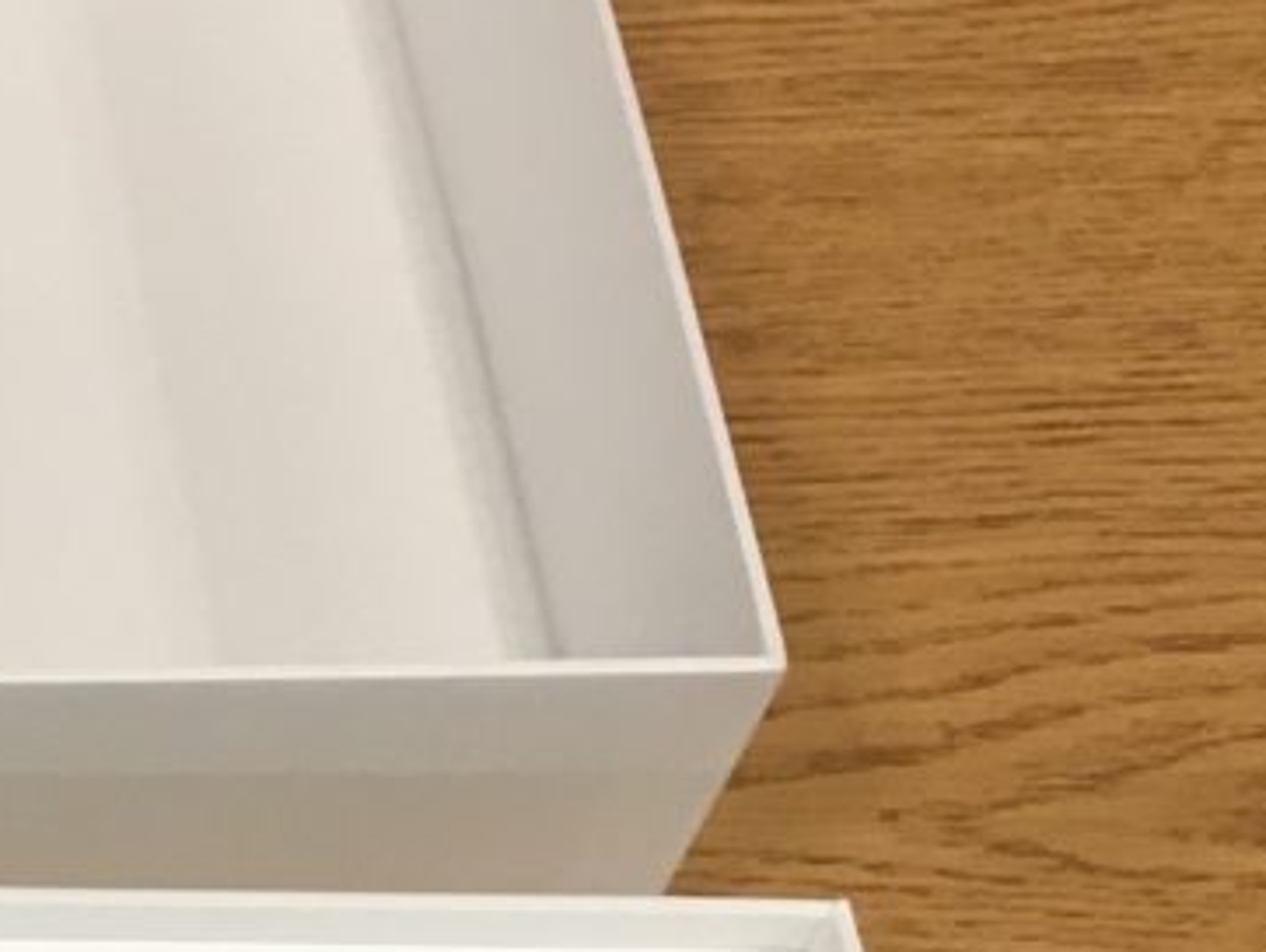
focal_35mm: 164
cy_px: 1589
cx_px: -1899
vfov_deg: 8.8
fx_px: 6002
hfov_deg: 10.2
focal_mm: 4.15
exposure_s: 1/30
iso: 80
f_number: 2.2
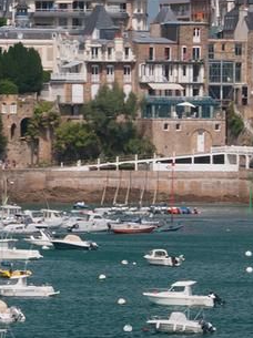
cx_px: 549
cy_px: 225
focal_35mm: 682
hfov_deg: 2.2
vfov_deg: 2.9
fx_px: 6660
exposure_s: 1/250
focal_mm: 120
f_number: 11
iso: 400
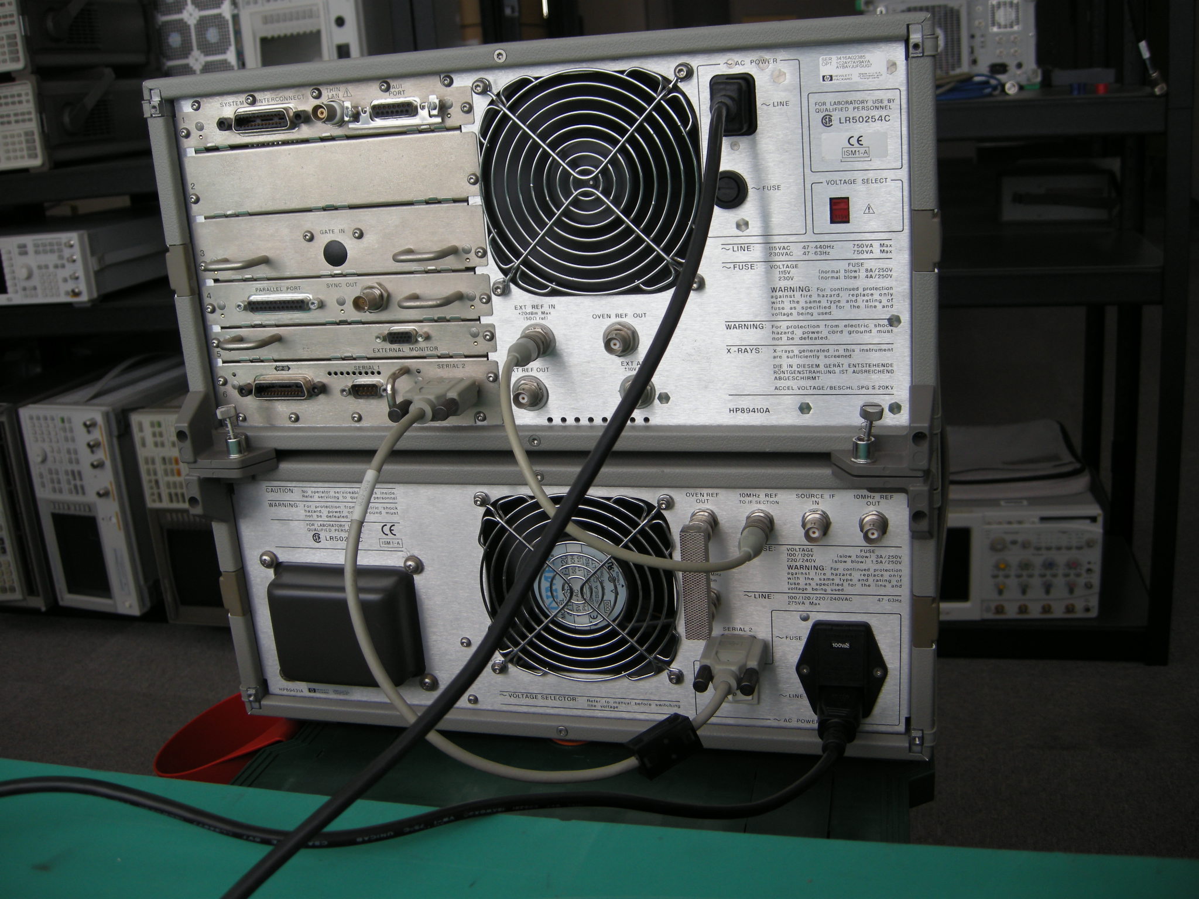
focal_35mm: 35
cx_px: 600
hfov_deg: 52.6
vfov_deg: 40.7
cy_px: 450
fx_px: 1212
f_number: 2.7
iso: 64
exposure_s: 1/190
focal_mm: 7.5
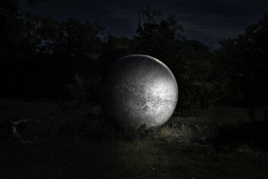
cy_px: 90
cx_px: 134
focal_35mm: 50
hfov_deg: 39.6
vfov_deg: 27.0
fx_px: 372
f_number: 8
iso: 100
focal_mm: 50
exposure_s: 1/2500
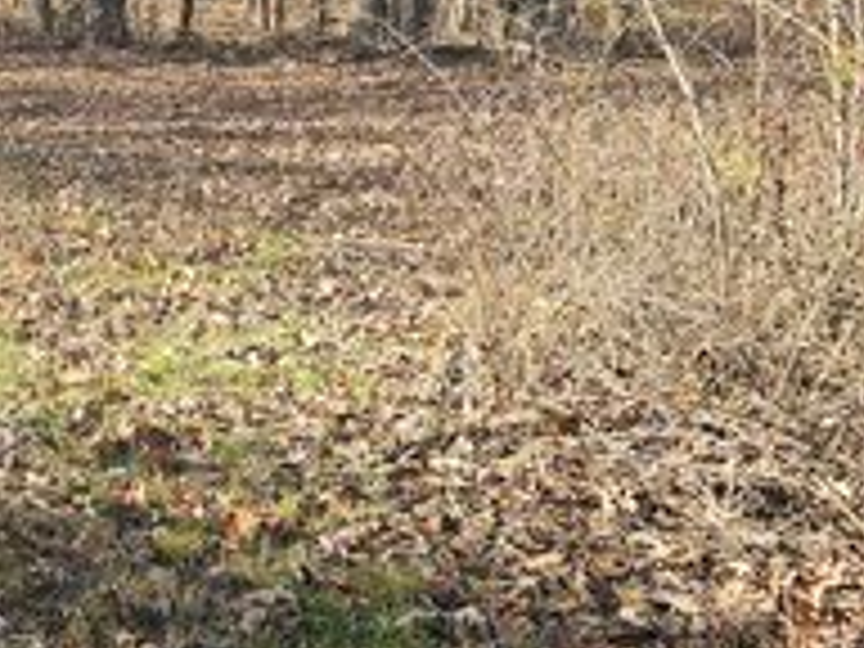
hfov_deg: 28.3
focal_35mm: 63
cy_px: 252
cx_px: -52
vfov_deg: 23.2
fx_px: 1572
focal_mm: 6.3
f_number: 1.7
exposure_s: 1/159
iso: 10
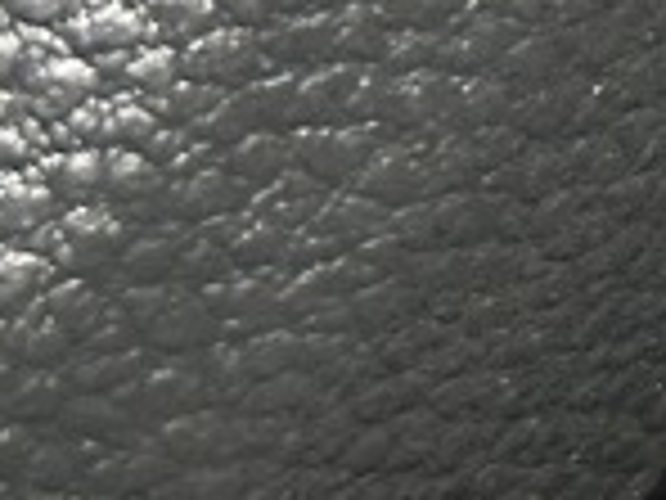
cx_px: 2043
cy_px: -833
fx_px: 6368
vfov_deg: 4.4
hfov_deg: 5.6
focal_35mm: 331
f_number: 1.78
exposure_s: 1/40
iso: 400
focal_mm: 6.86
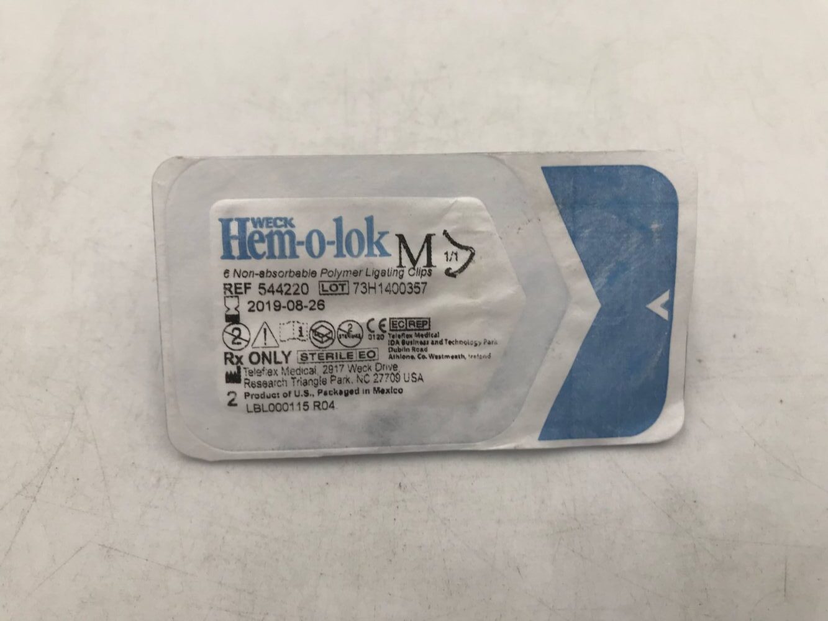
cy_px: 310
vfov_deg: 49.8
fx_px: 670
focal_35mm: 28
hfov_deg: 63.4
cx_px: 414
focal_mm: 3.99
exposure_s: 1/130
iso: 20
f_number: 1.8
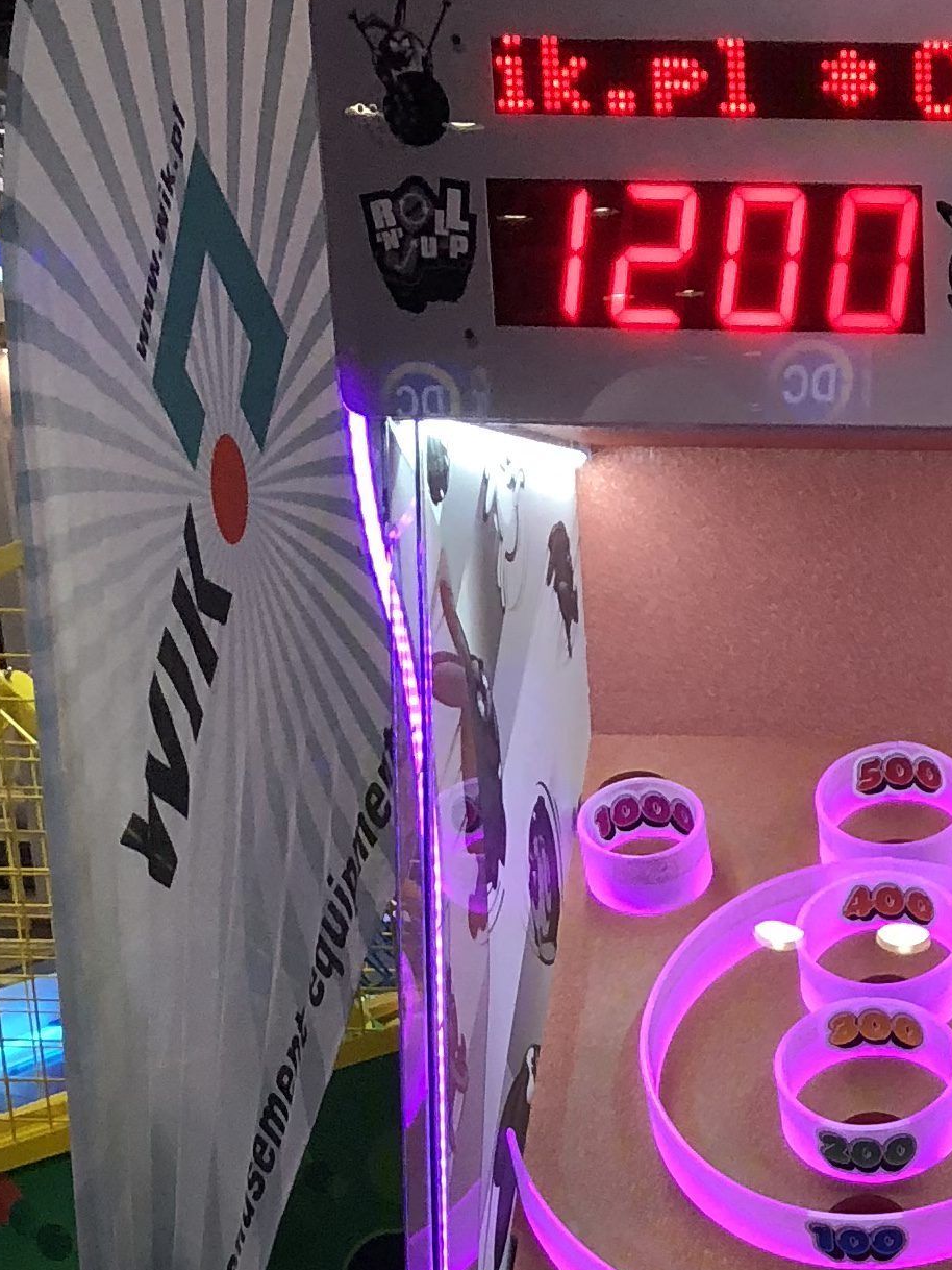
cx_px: 1279
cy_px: 2095
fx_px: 3519
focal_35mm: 96
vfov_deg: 17.6
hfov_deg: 14.7
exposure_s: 1/30
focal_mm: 3.99
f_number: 1.8
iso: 40
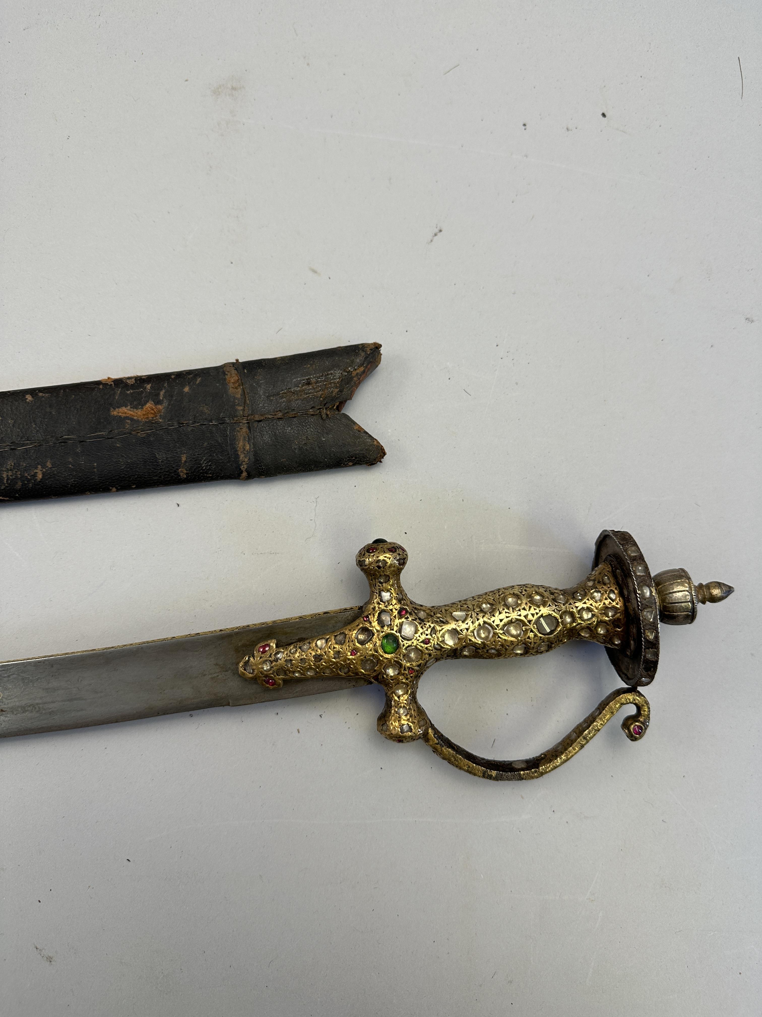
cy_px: 508
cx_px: 381
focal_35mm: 24
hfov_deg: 56.8
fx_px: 704
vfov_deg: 71.6
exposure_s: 1/100
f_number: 1.78
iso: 80
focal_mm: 6.86
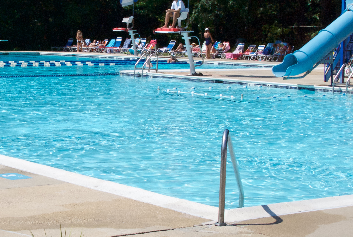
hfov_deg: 20.4
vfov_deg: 13.9
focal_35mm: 99
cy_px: 119
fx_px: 971
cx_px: 86
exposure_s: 1/1000
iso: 1600
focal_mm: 35
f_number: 16
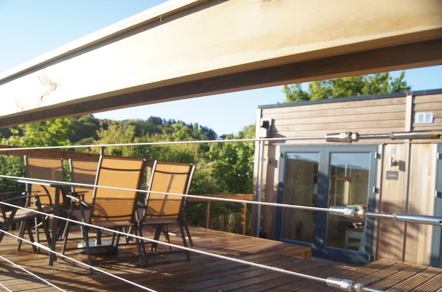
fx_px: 331
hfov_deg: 67.5
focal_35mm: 27
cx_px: 221
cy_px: 146
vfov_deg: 47.7
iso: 100
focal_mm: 18
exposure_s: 1/80
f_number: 6.3
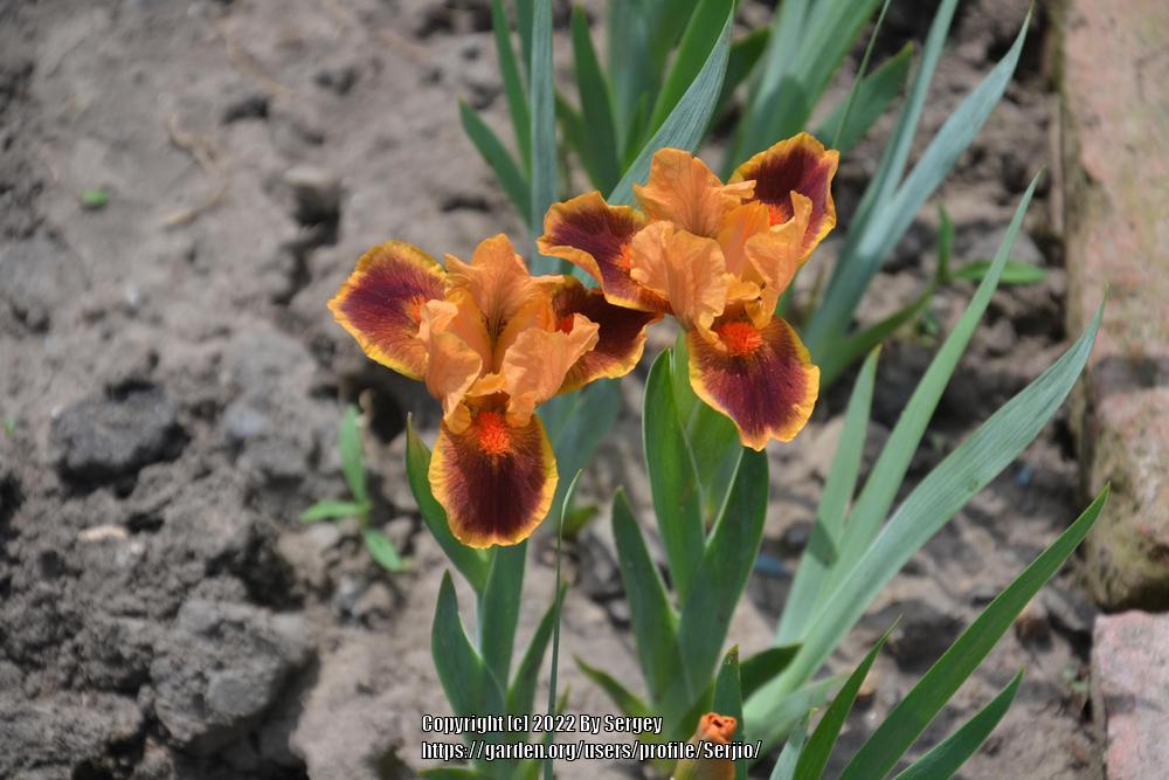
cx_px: 584
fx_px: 5115
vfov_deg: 8.7
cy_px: 390
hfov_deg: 13.0
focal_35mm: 158
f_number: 5.6
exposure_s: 1/500
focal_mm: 105
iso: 320
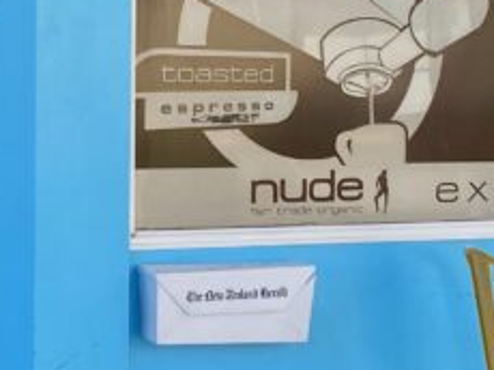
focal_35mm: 116
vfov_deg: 12.6
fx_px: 1654
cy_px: 6
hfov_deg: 16.9
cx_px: 105
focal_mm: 4.25
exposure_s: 1/610
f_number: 1.8
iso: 32
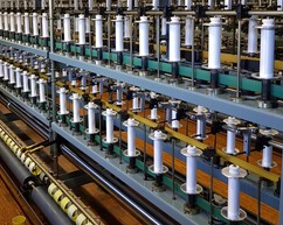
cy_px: 54
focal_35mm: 42
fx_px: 351
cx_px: 111
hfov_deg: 43.6
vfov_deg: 34.8
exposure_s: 1/50
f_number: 1.7
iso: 125
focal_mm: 4.3
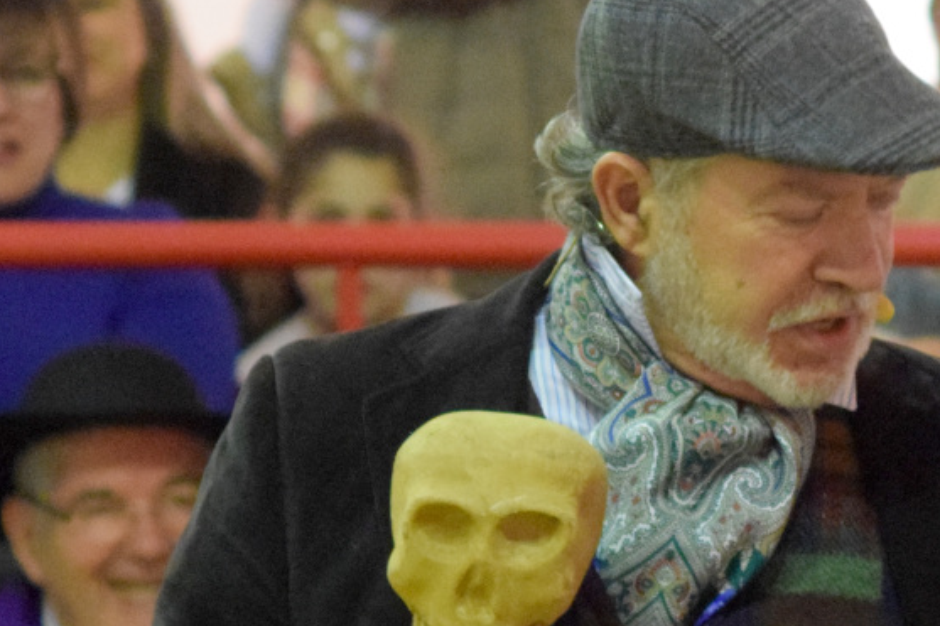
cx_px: 278
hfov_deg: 4.3
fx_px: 12607
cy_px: 612
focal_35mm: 483
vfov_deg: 2.8
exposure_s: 1/50
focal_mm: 112
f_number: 4.8
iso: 6400
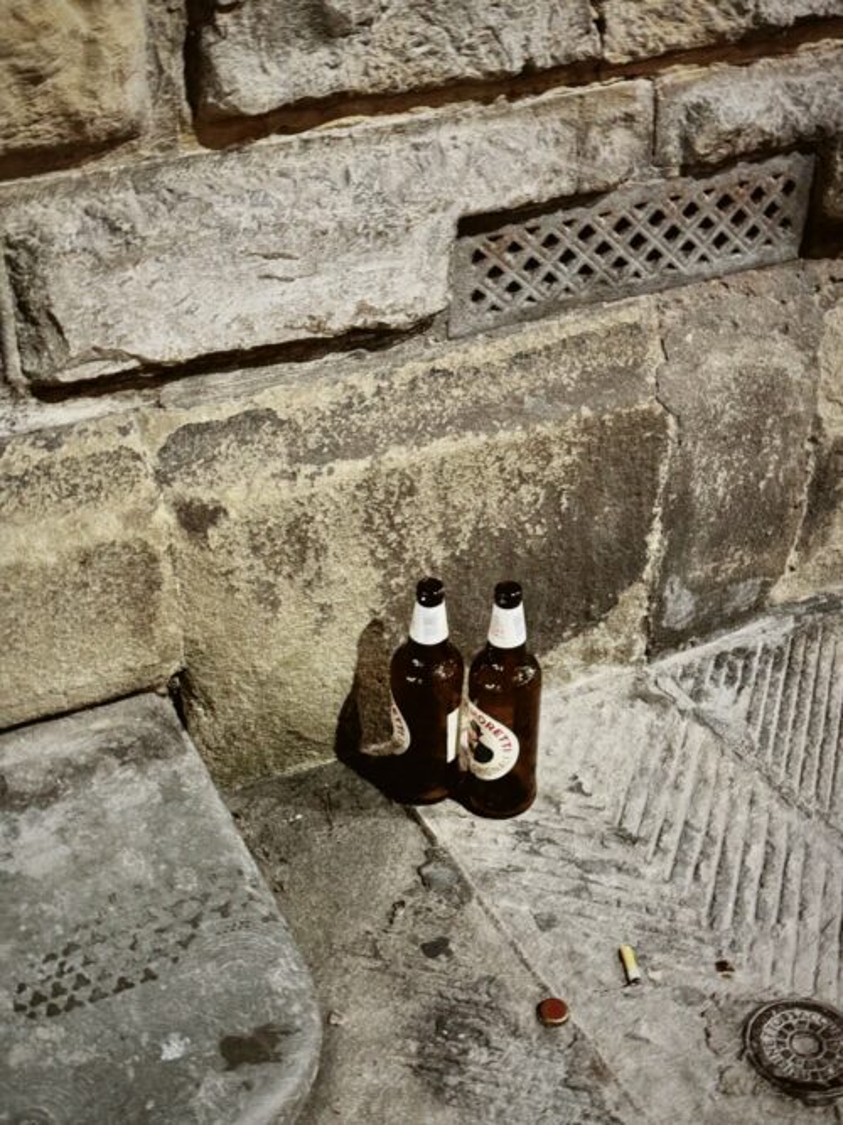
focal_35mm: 48
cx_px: 422
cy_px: 562
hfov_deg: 30.3
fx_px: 1559
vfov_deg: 39.7
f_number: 1.78
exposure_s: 1/25
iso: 400
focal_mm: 6.86
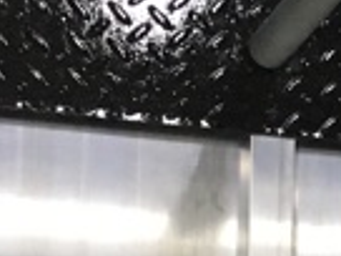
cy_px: 427
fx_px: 2157
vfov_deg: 6.7
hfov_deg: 8.2
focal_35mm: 219
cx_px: 860
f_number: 2.2
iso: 160
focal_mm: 4.15
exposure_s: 1/30
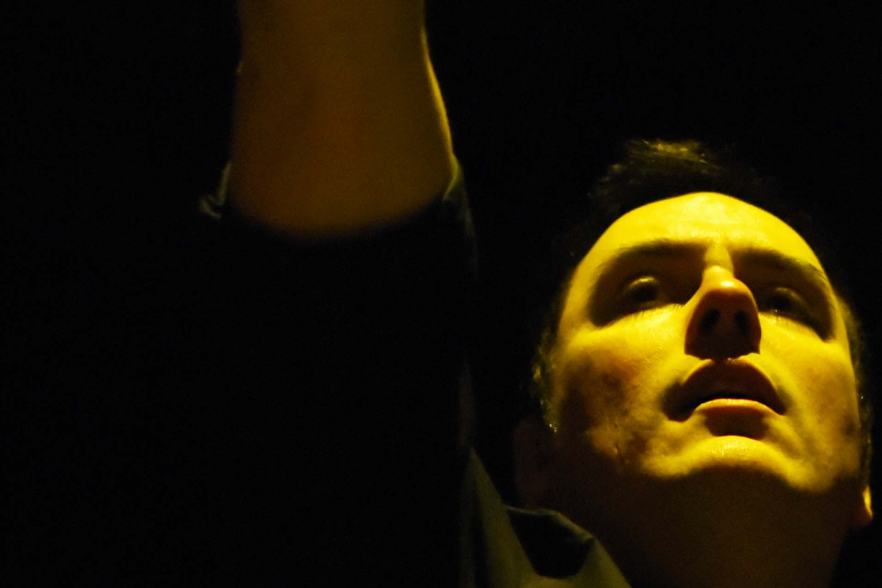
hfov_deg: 7.7
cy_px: 307
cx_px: 515
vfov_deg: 5.1
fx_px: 6590
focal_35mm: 269
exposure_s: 1/1250
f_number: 1.8
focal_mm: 85
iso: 4000
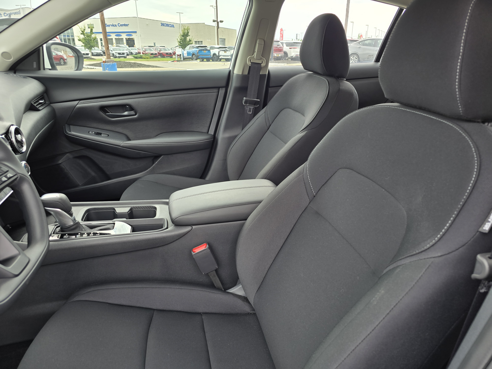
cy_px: 184
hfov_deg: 73.9
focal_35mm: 23
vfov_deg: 58.9
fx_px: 327
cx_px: 246
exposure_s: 1/180
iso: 40
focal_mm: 6.3
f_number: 1.7
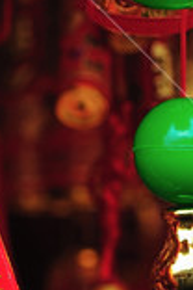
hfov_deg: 2.0
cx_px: -240
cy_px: -332
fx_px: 5540
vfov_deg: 3.0
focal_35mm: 689
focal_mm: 105
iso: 200
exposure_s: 1/125
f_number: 5
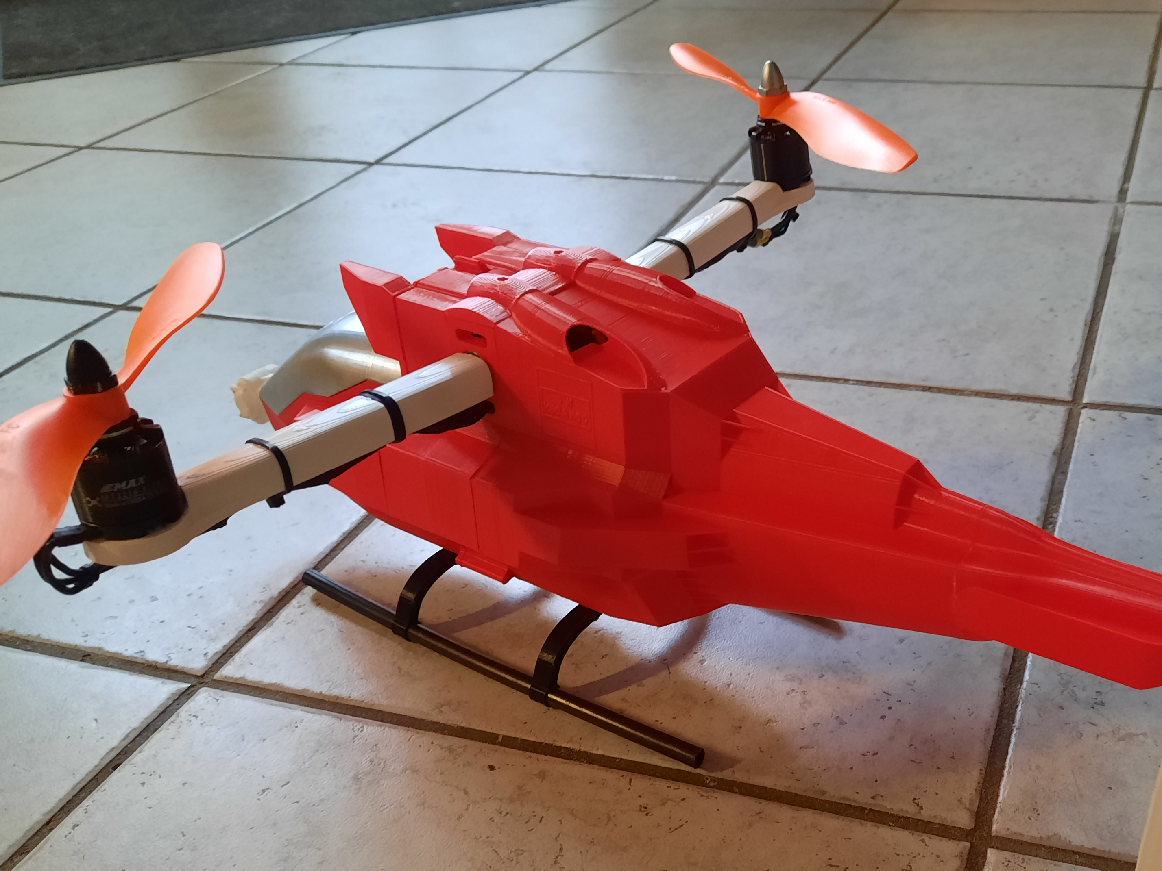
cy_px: 569
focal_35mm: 35
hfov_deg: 52.0
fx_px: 1175
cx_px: 738
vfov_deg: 40.3
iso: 320
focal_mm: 4.6
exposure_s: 1/25
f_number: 2
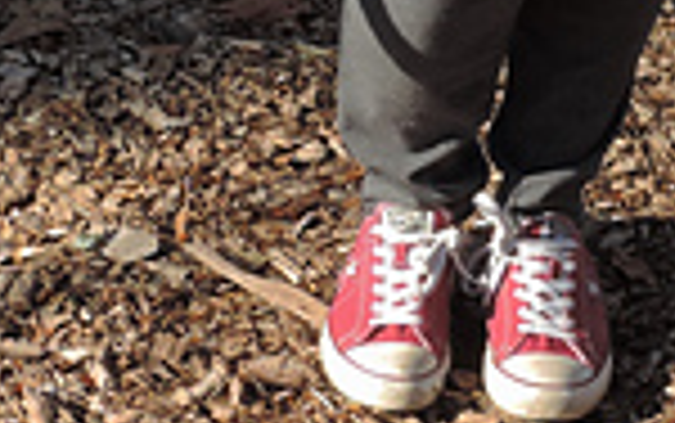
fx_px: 3259
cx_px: 612
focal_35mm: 177
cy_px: -200
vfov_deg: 7.3
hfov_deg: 11.7
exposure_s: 1/60
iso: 80
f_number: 8
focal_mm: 8.9
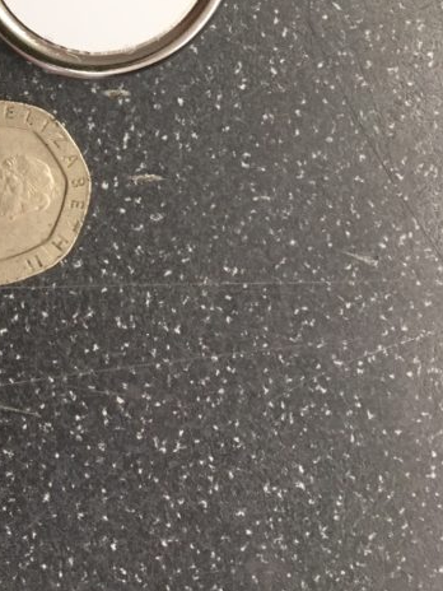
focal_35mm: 64
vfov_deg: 28.8
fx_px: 1092
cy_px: 32
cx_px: -34
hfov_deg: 21.8
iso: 100
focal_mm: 4.15
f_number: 2.2
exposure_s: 1/33
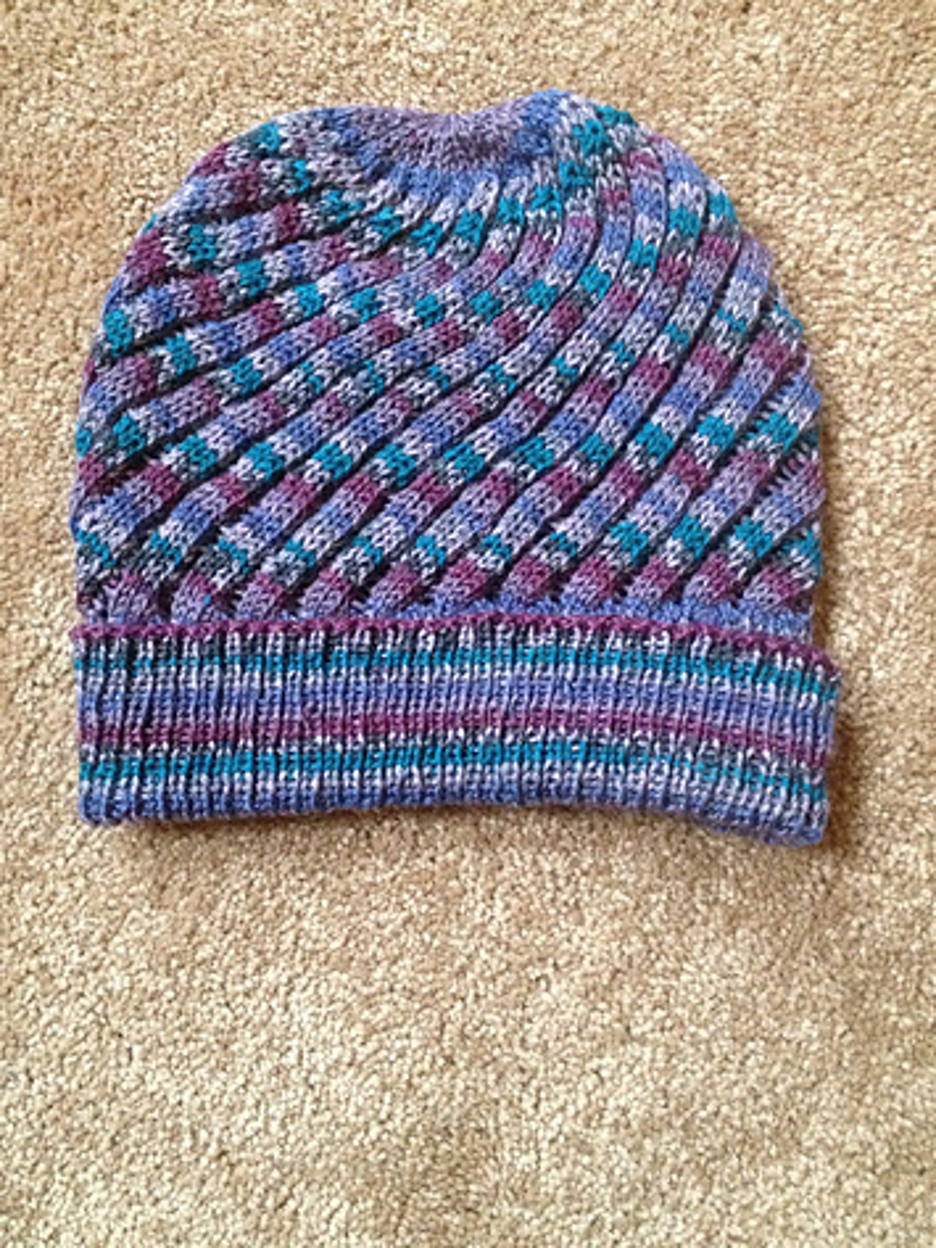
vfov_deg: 50.1
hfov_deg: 38.7
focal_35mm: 37
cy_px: 615
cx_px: 465
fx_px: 1333
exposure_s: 1/15
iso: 500
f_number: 2.4
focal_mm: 4.28
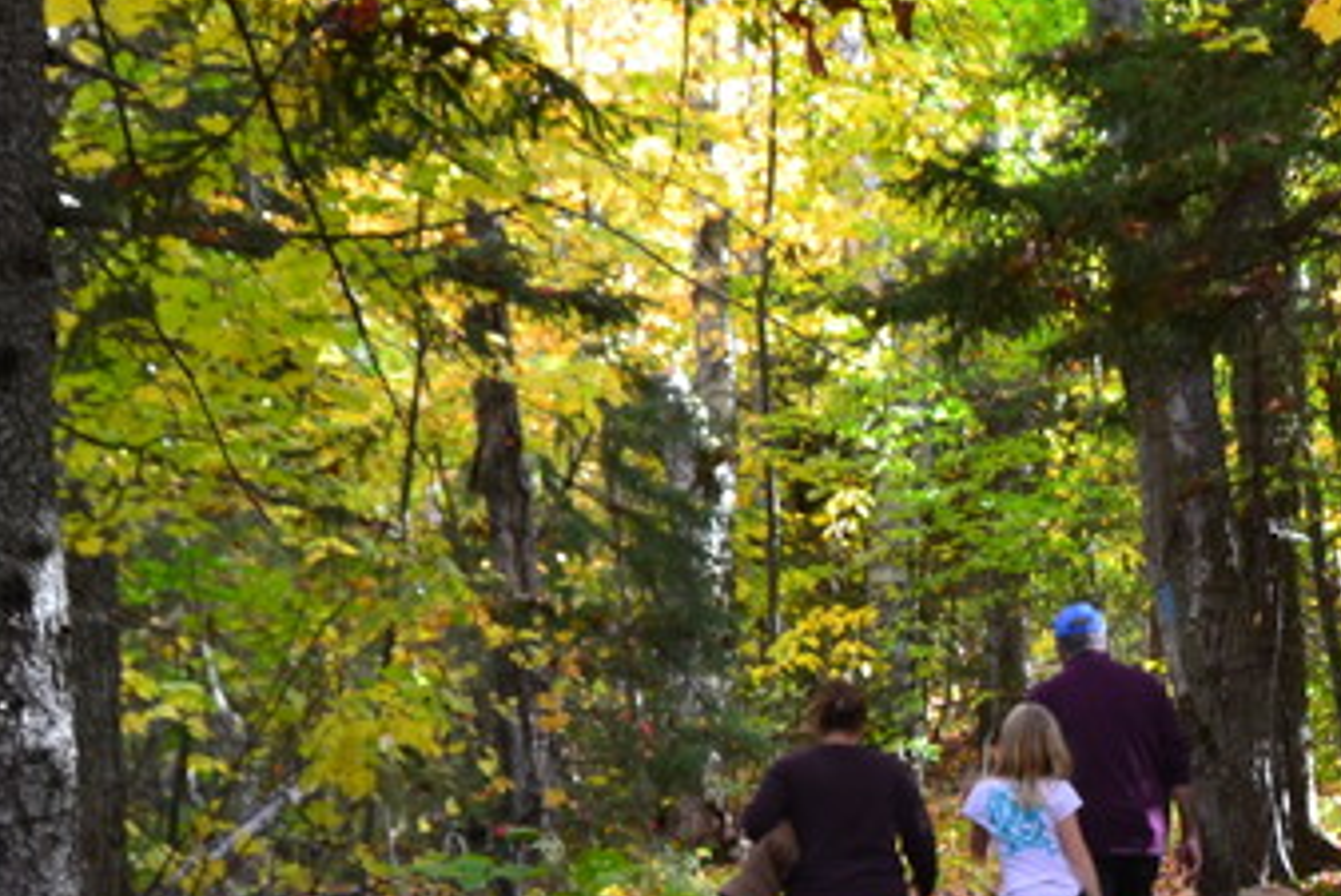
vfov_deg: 17.0
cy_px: 627
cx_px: 1253
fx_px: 2981
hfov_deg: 24.5
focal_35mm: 80
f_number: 6.3
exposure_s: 1/15
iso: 500
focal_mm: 18
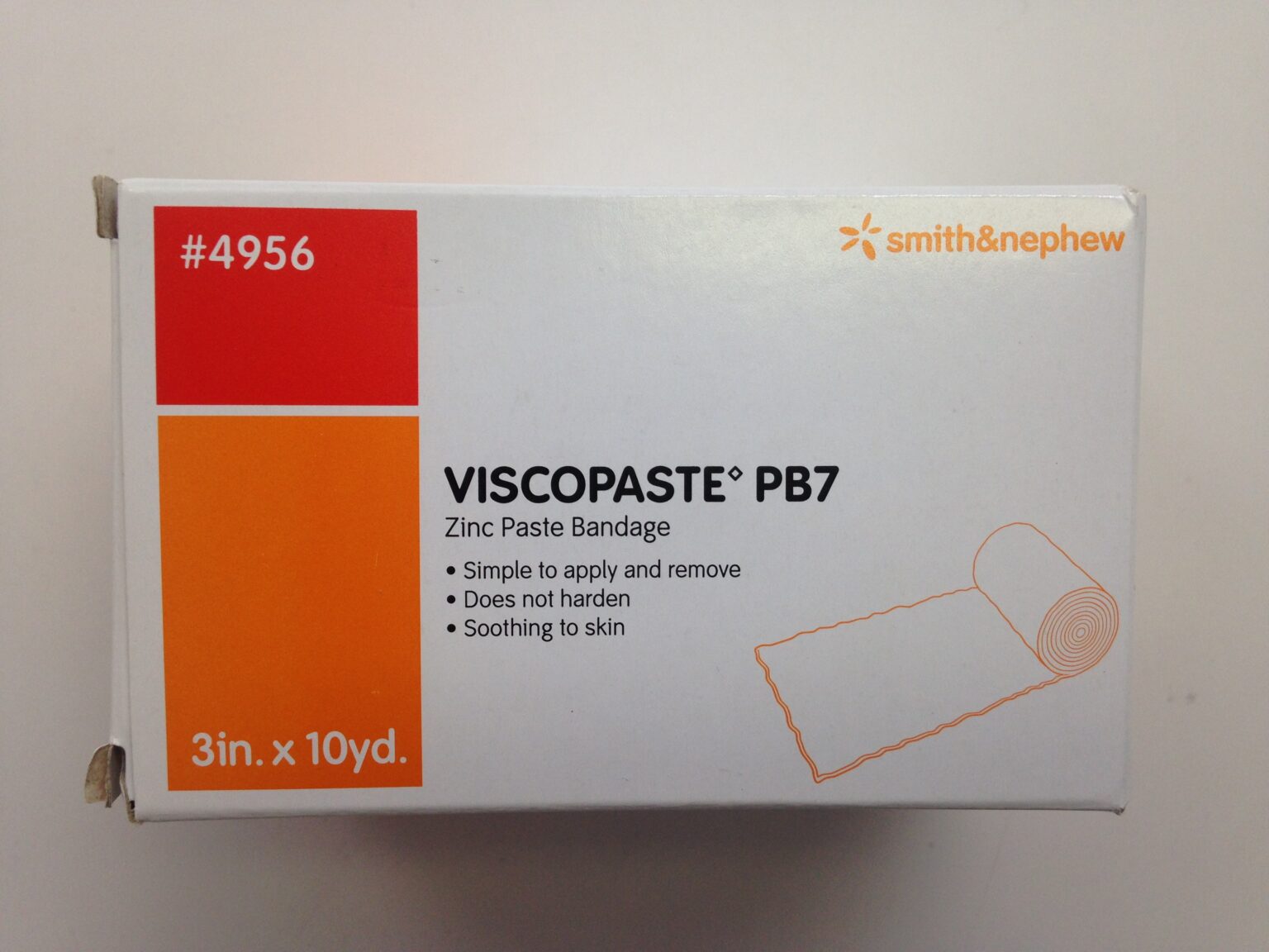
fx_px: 1210
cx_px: 634
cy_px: 476
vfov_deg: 42.9
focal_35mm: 33
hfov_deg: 55.4
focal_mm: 4.12
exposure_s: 1/60
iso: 64
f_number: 2.4
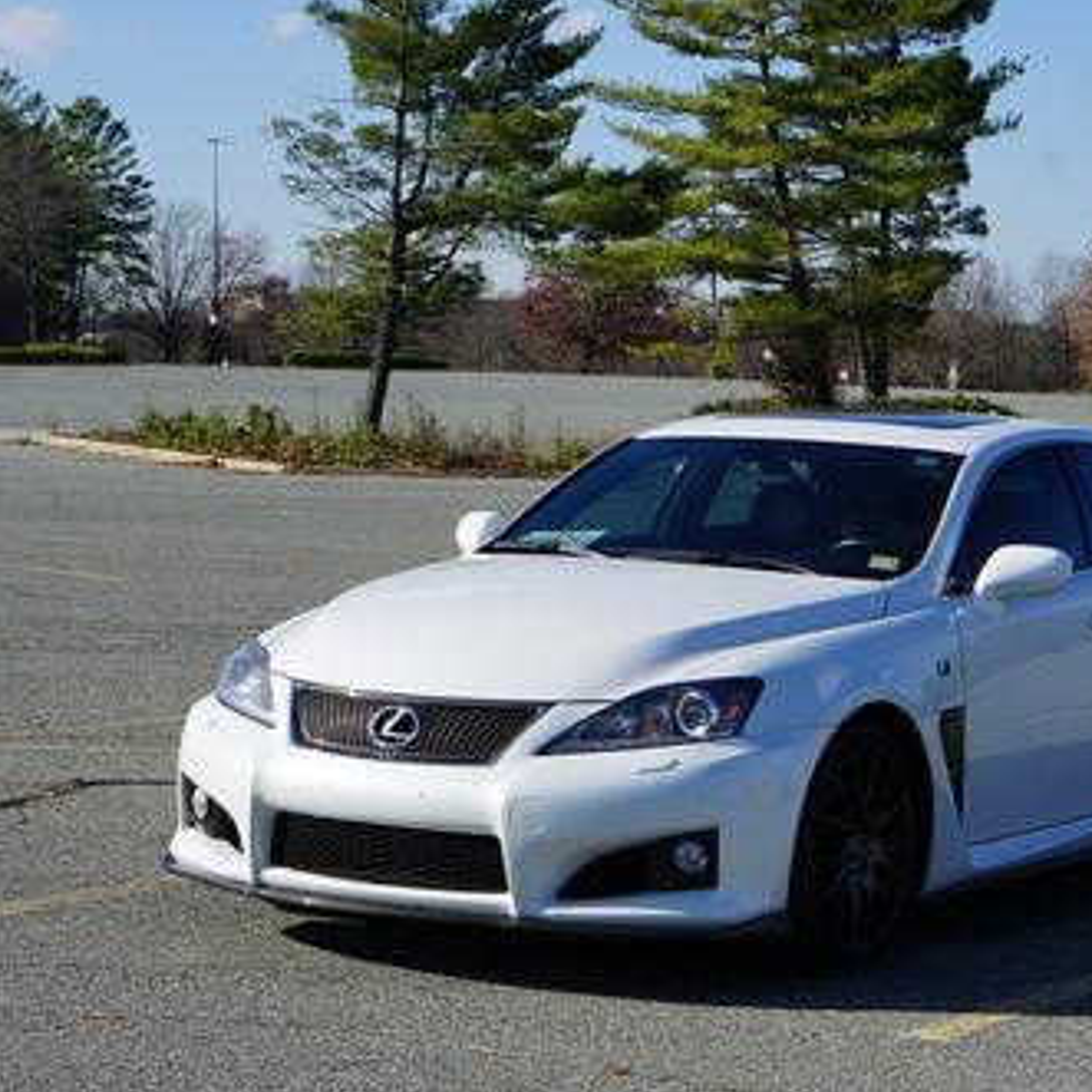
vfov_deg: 17.9
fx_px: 3462
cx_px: 749
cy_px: 548
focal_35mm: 97
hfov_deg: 17.9
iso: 100
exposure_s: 1/160
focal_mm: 50
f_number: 11
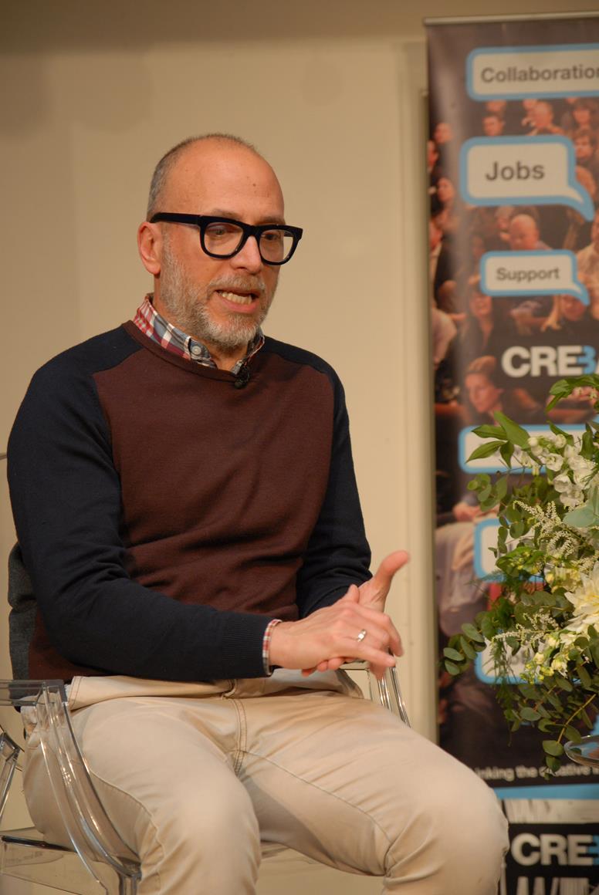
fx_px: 2614
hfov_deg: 13.1
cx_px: 300
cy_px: 448
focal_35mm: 105
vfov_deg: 19.4
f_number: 4
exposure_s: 1/40
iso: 320
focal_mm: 70
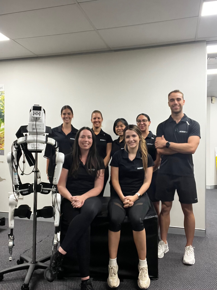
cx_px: 108
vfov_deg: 60.0
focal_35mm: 30
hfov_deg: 46.8
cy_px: 145
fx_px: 251
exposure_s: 1/50
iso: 320
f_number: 2.2
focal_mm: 2.71
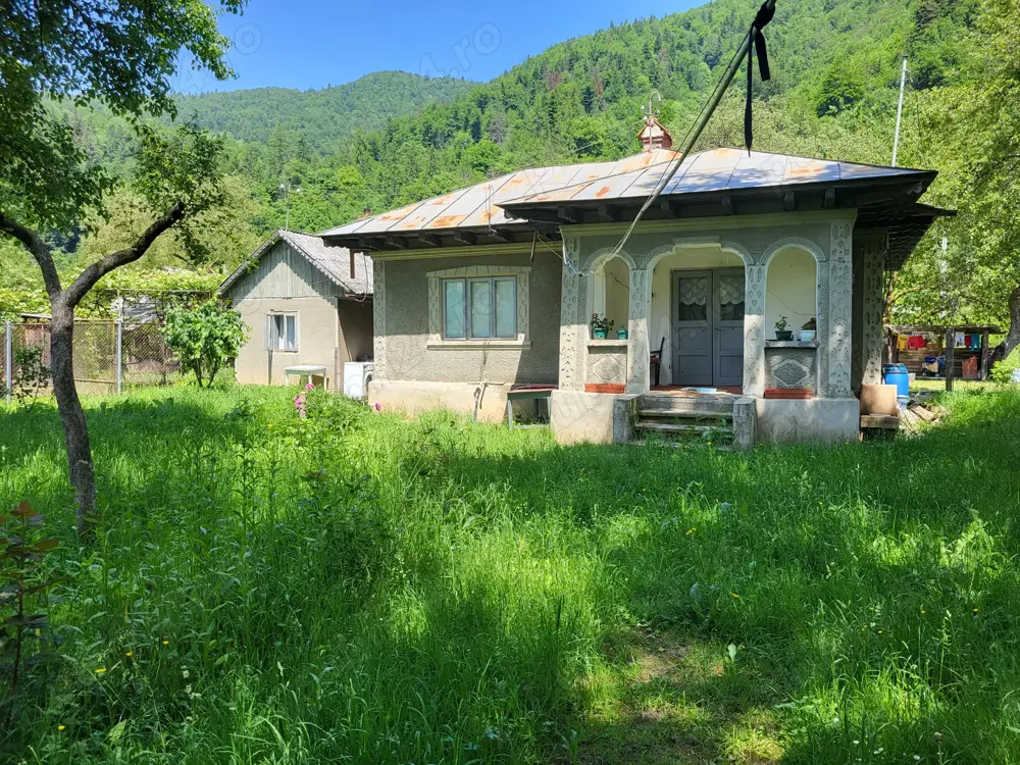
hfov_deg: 67.3
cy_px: 382
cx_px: 510
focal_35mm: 26
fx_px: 766
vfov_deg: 53.1
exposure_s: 1/767
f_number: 1.8
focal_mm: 5.4
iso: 40
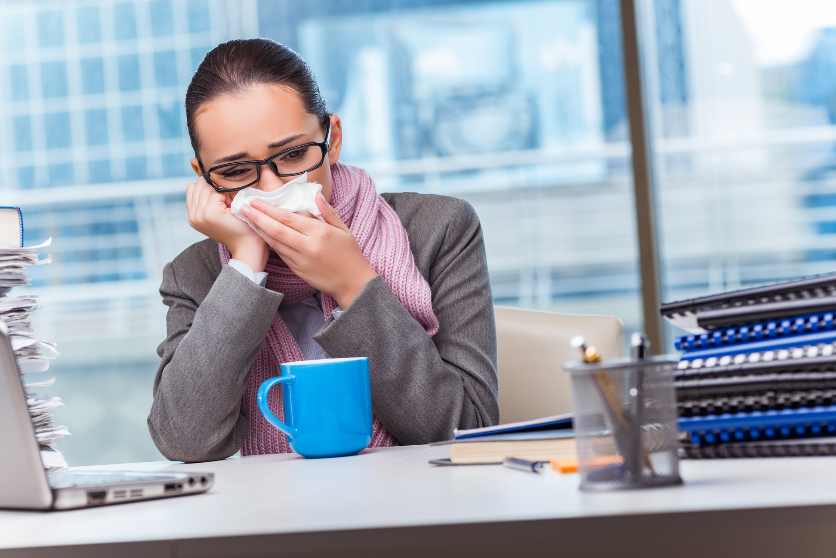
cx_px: 418
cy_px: 279
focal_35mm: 105
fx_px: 2439
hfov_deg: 19.4
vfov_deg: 13.1
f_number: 6.3
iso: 100
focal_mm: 105
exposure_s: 1/60
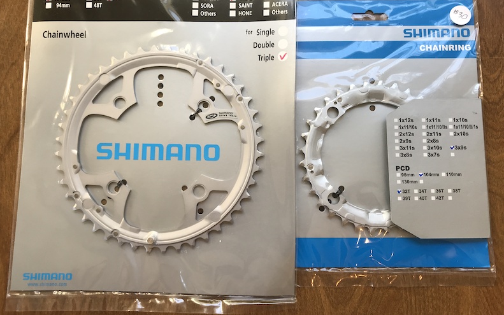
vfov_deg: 41.9
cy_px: 148
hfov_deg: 62.9
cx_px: 250
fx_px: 412
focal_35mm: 30
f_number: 1.8
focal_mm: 3.99
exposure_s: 1/60
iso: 25
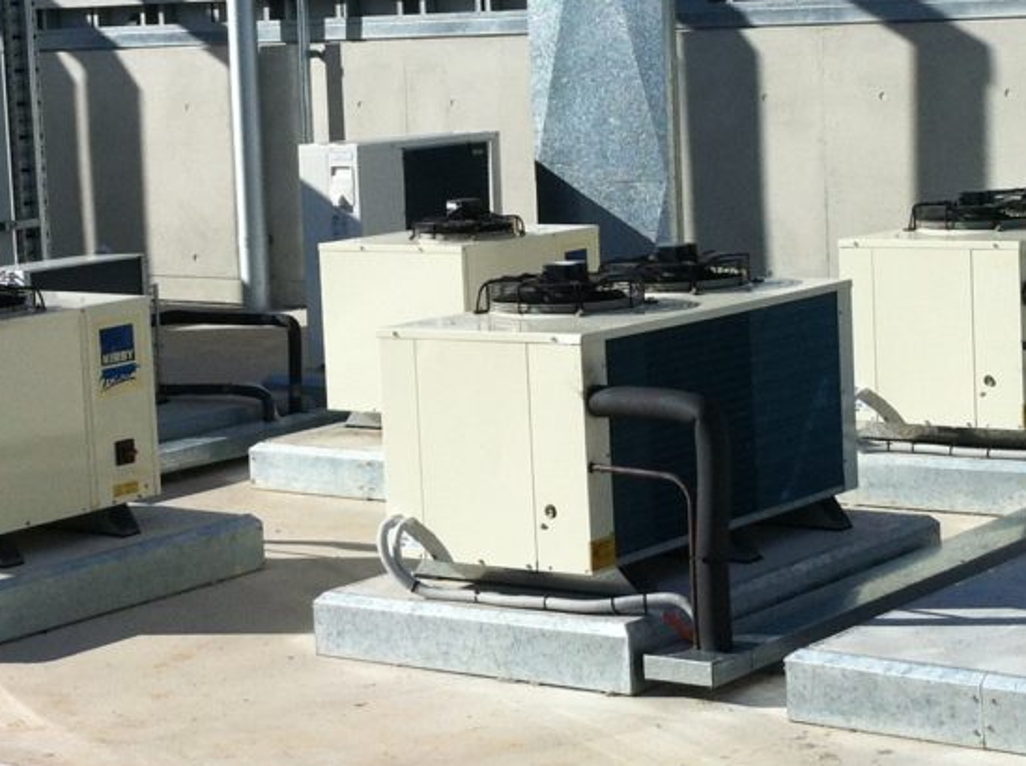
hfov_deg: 20.1
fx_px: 2900
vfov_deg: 15.0
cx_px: 510
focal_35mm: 98
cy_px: 305
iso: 80
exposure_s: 1/2185
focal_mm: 3.85
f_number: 2.8
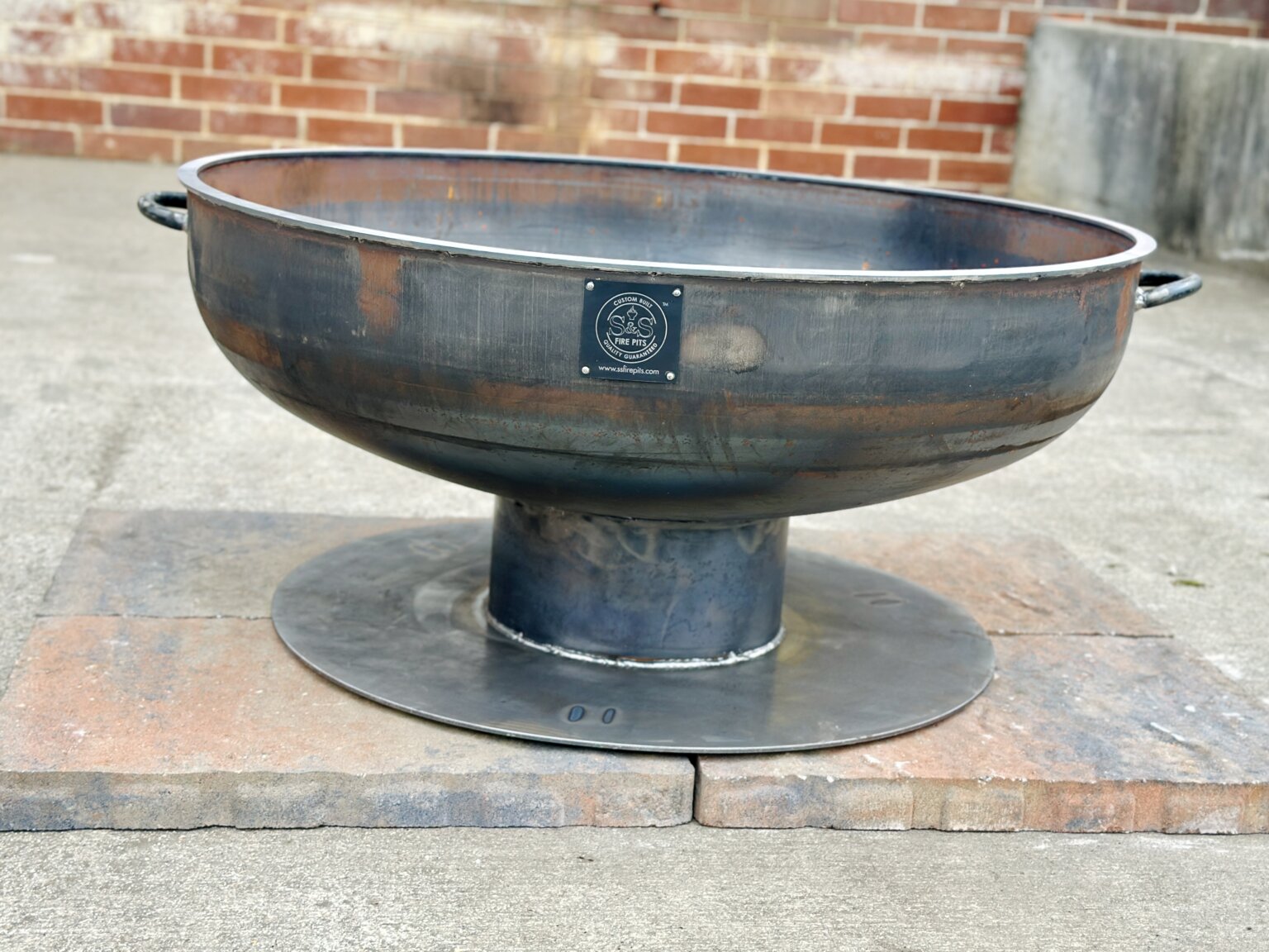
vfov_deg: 30.3
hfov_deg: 39.7
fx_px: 1760
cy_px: 476
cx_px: 634
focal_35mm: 48
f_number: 1.78
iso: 80
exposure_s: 1/444
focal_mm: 6.86
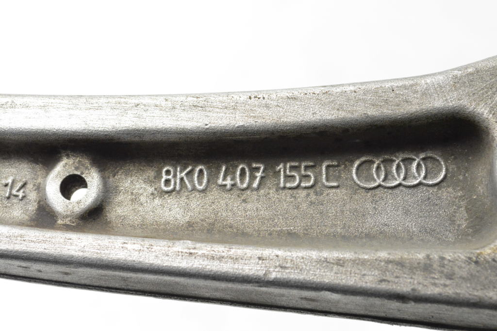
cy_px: 166
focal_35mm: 82
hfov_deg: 24.6
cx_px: 248
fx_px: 1139
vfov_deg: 16.5
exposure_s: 1/320
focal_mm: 55
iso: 6400
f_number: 9
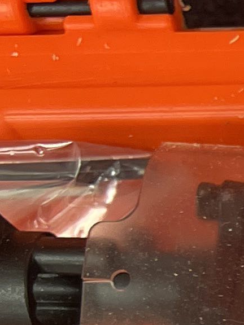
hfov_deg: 7.1
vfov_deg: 10.0
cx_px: 790
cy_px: 658
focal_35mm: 182
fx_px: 1710
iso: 125
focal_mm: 5.7
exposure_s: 1/50
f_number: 1.5
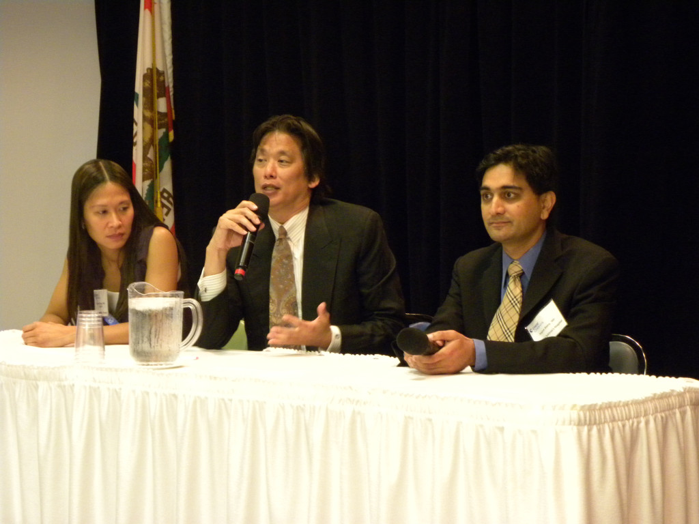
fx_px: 1514
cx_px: 350
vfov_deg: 19.6
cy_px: 262
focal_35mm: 75
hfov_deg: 26.0
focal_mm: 13.4
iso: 579
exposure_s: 1/9.6
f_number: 4
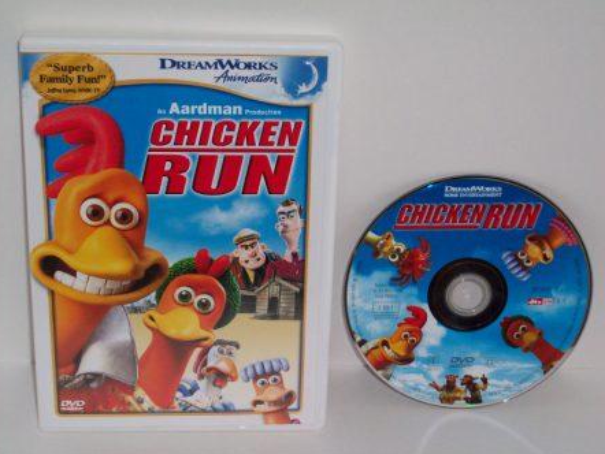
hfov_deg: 25.0
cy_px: 228
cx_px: 300
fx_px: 1364
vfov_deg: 18.9
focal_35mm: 78
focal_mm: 12.8
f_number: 4.2
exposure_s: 1/71.5
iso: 160
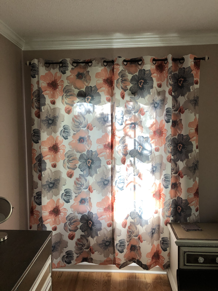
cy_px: 146
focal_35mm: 28
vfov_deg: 63.4
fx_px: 235
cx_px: 109
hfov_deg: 49.7
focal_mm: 3.99
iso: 25
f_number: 1.8
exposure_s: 1/30
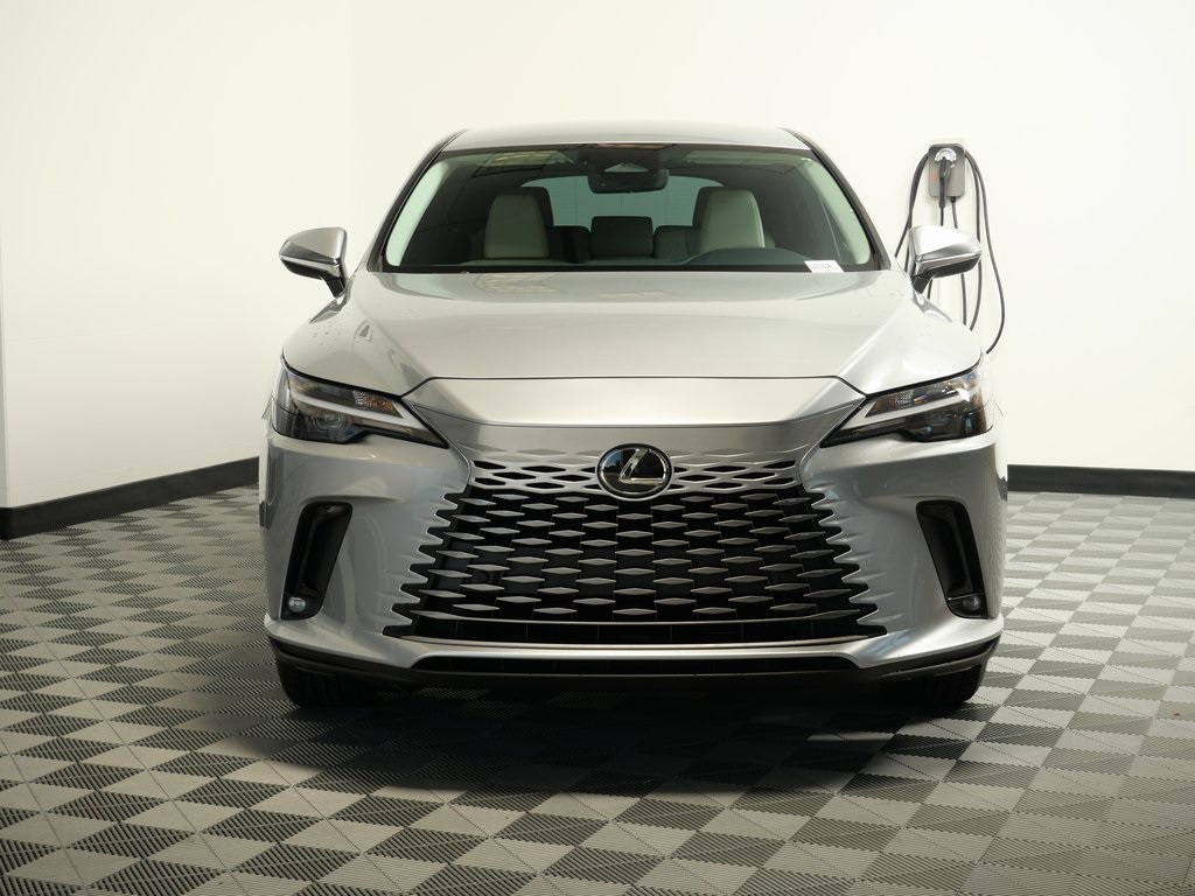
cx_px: 598
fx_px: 1726
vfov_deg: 29.1
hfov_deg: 38.2
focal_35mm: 50
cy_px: 448
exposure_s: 1/200
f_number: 5
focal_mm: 25
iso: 250
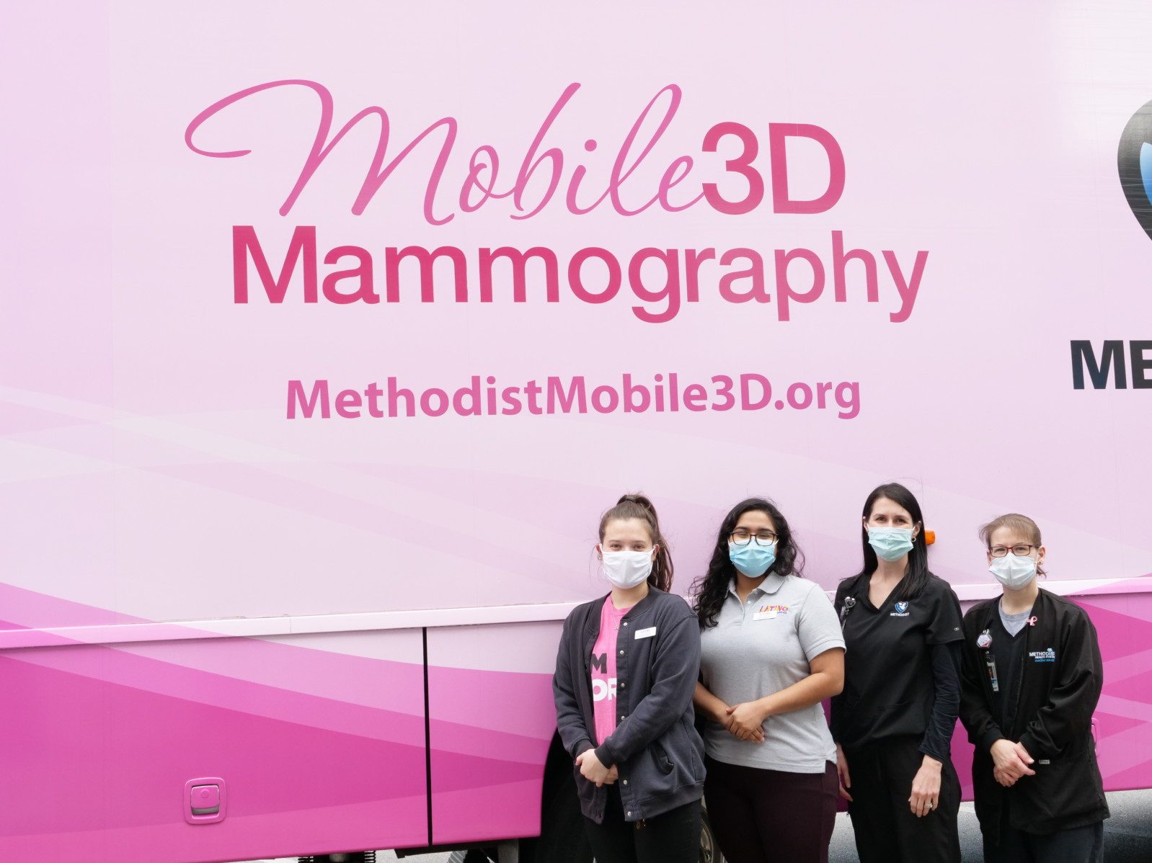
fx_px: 1464
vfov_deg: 32.9
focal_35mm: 44
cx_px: 576
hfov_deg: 43.0
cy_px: 432
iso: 1000
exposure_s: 1/100
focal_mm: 22
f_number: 9
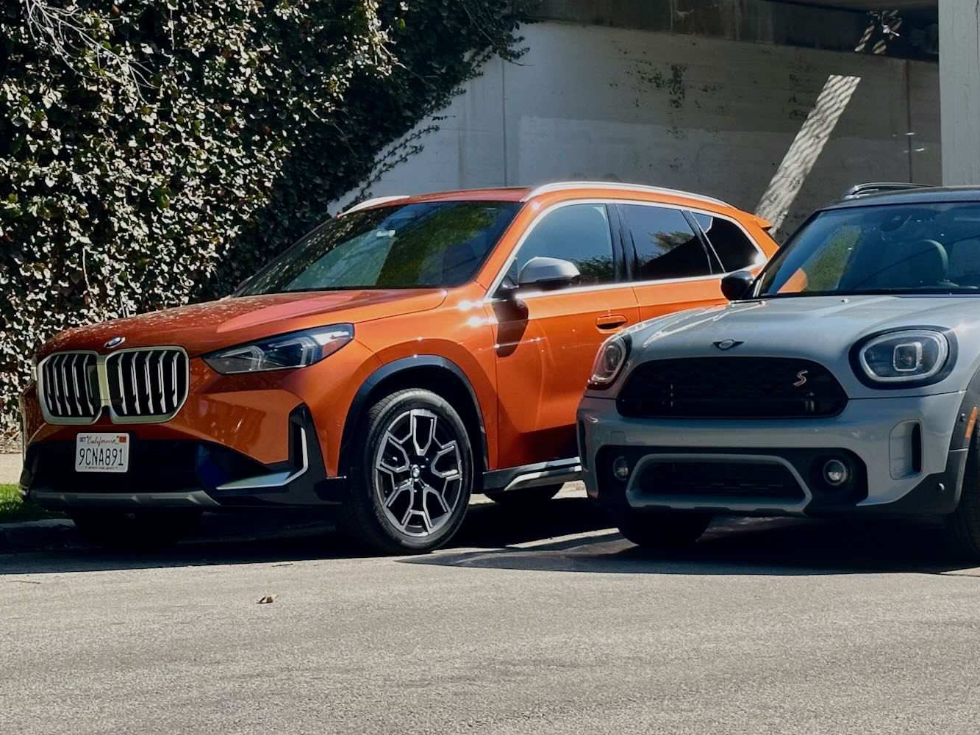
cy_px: 218
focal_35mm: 72
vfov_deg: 20.3
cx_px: 659
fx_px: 2039
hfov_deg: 26.9
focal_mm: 6.86
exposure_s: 1/2252
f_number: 1.78
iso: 64
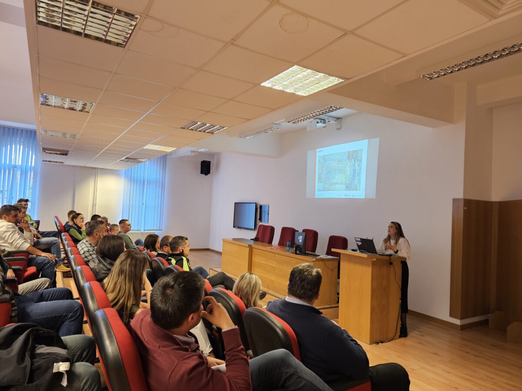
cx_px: 261
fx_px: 347
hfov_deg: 73.9
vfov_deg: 58.9
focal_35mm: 23
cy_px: 196
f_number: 1.7
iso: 320
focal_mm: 6.3
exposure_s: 1/40
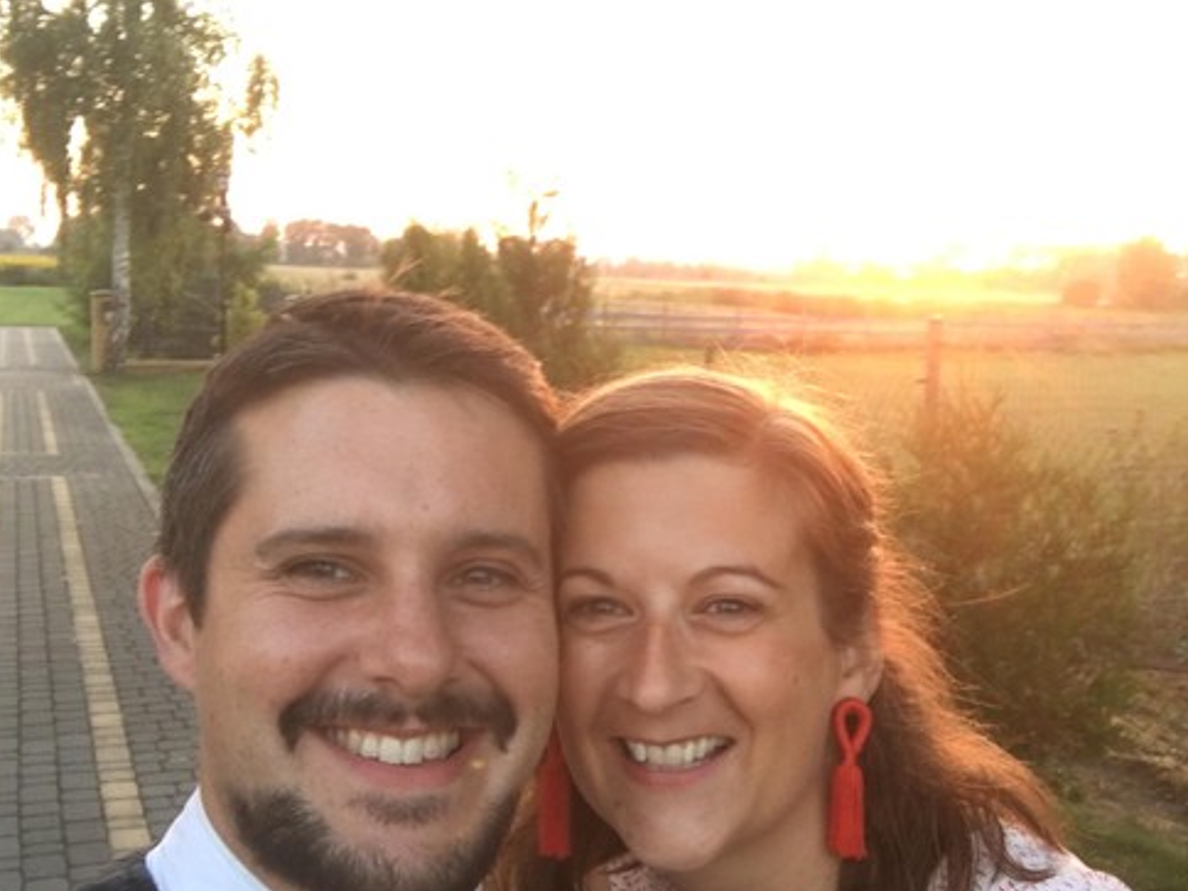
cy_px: 491
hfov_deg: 45.6
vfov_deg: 35.1
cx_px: 685
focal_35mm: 41
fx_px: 1407
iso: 40
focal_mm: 2.65
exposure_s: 1/33
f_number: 2.2
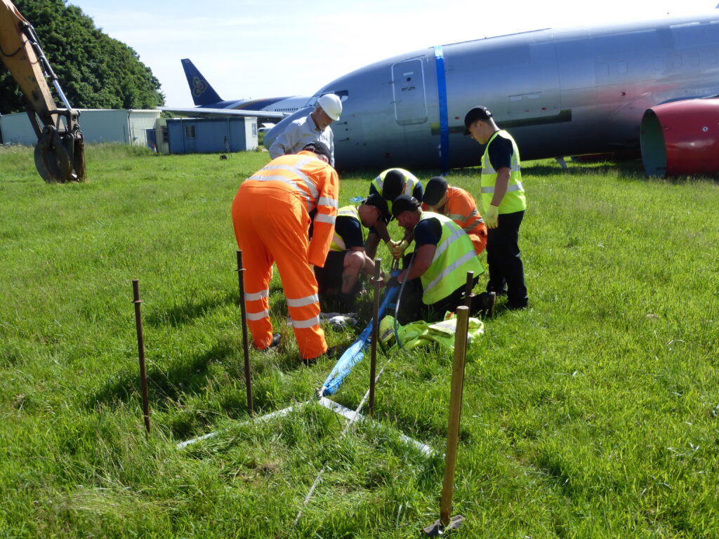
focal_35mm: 31
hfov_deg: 58.4
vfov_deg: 45.4
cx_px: 360
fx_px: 644
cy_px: 270
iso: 100
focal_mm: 5.4
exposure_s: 1/640
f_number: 4
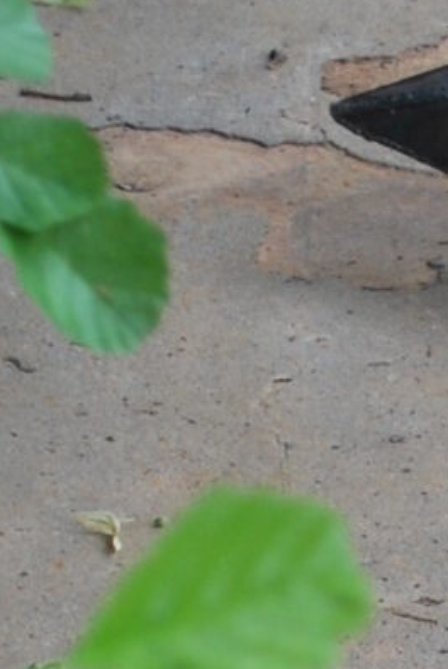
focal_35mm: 312
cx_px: 772
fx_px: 5803
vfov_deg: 6.6
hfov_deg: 4.4
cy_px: 659
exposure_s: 1/100
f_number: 4.8
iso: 200
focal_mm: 32
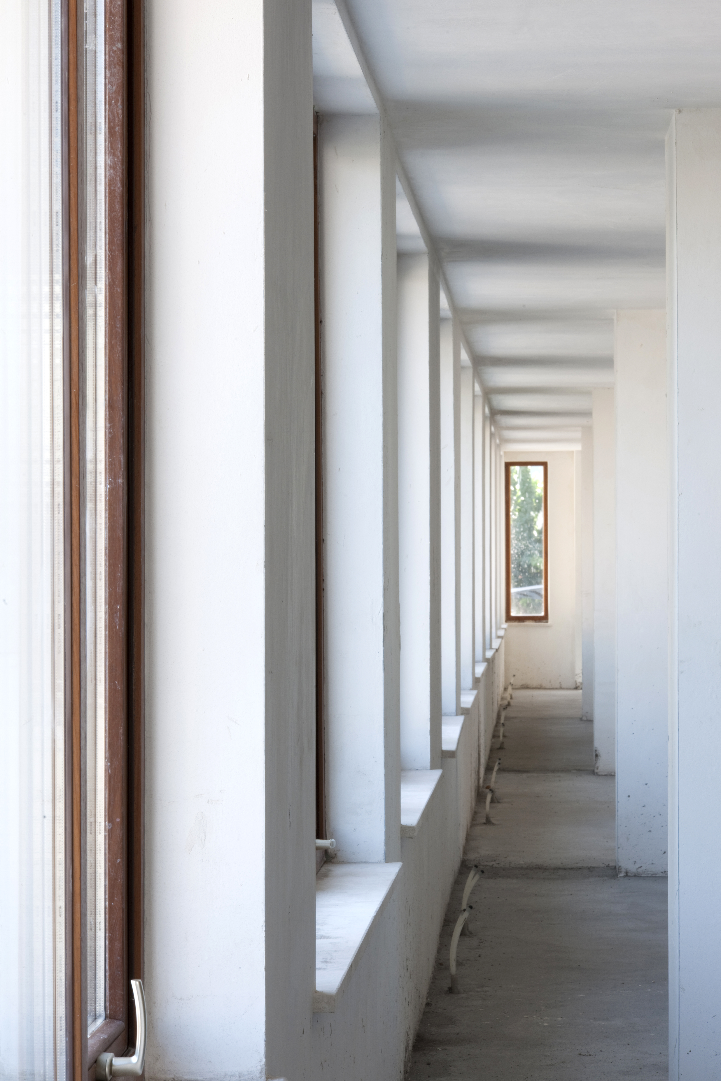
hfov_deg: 11.7
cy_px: 541
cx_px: 361
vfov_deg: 17.5
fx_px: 3515
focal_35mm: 117
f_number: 22
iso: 125
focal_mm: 116
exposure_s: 1/2
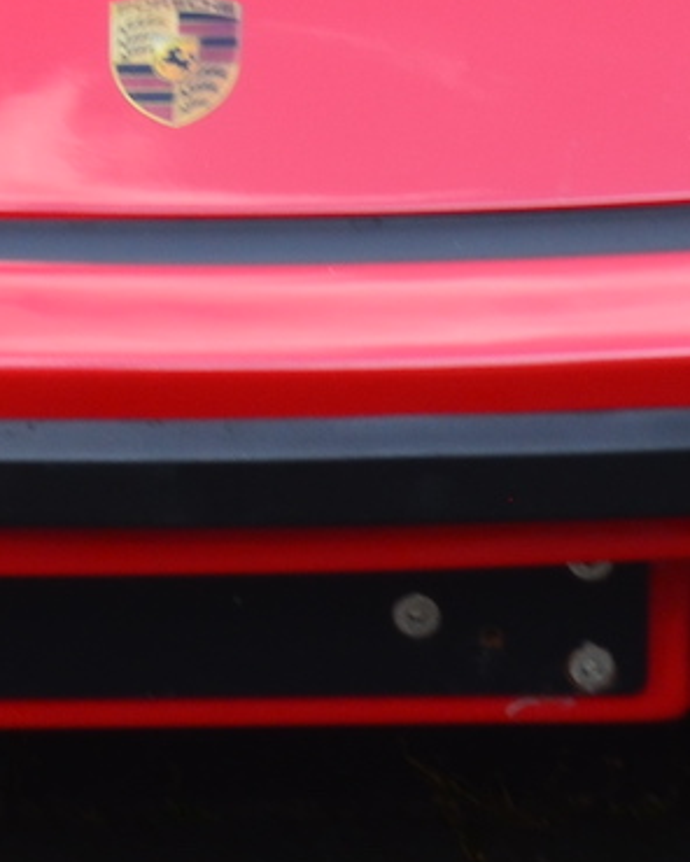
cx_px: 177
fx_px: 6203
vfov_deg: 7.7
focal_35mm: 243
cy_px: -637
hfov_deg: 6.4
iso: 220
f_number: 10
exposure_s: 1/60
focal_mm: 32
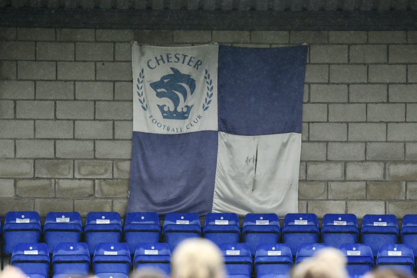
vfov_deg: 2.9
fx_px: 5396
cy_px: 194
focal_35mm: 466
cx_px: 229
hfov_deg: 4.4
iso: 720
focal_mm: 310
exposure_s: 1/400
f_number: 5.6
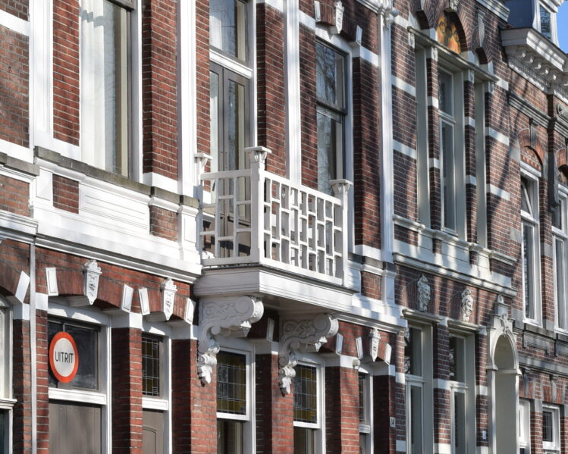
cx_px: 438
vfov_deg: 14.7
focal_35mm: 104
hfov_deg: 18.3
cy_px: 352
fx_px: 1748
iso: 200
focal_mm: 36
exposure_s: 1/400
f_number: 10
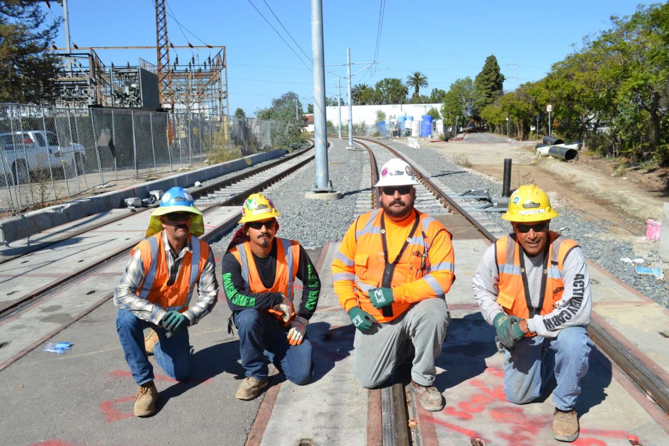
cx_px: 334
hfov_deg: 61.9
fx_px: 557
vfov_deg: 43.6
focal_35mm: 30
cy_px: 223
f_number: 8
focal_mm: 20
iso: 100
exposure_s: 1/250
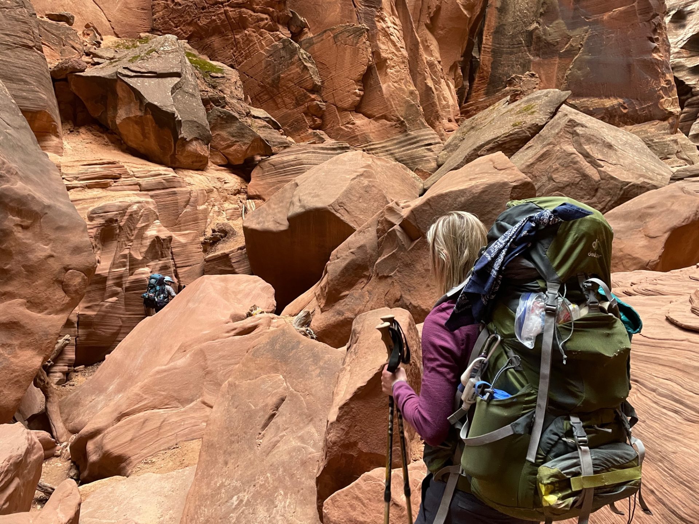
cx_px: 350
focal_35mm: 26
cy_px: 262
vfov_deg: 53.1
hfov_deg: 67.3
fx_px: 525
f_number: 1.6
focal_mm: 4.2
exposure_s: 1/60
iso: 250
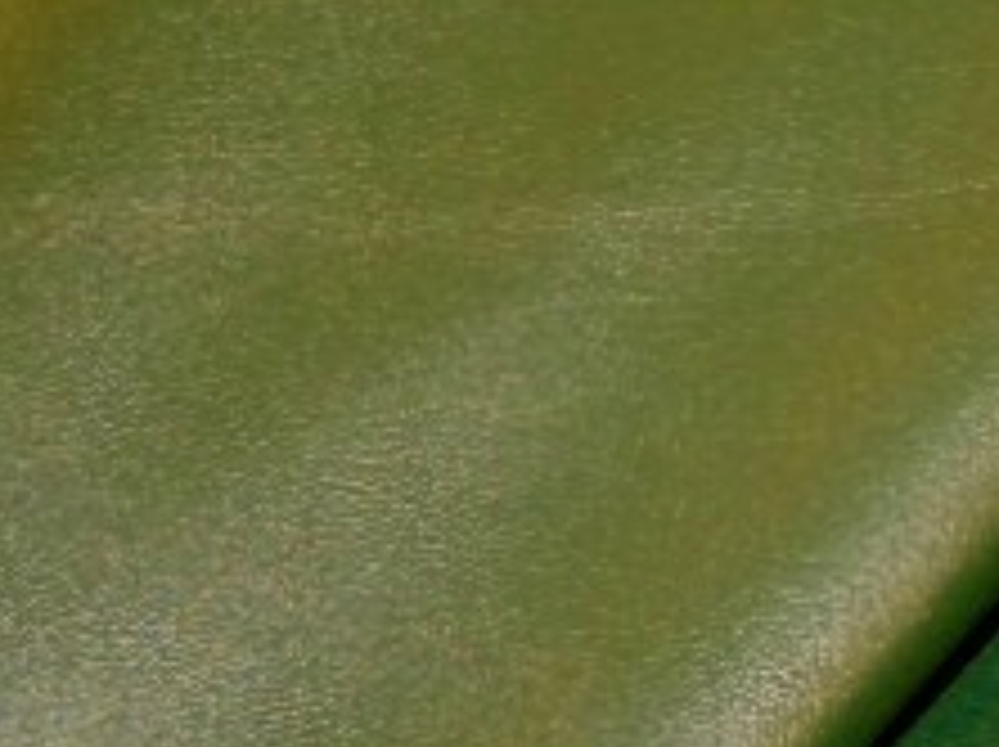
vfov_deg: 11.3
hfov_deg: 14.6
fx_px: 3748
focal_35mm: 130
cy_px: 86
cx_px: 1292
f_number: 4.6
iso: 200
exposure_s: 1/30
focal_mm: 8.1
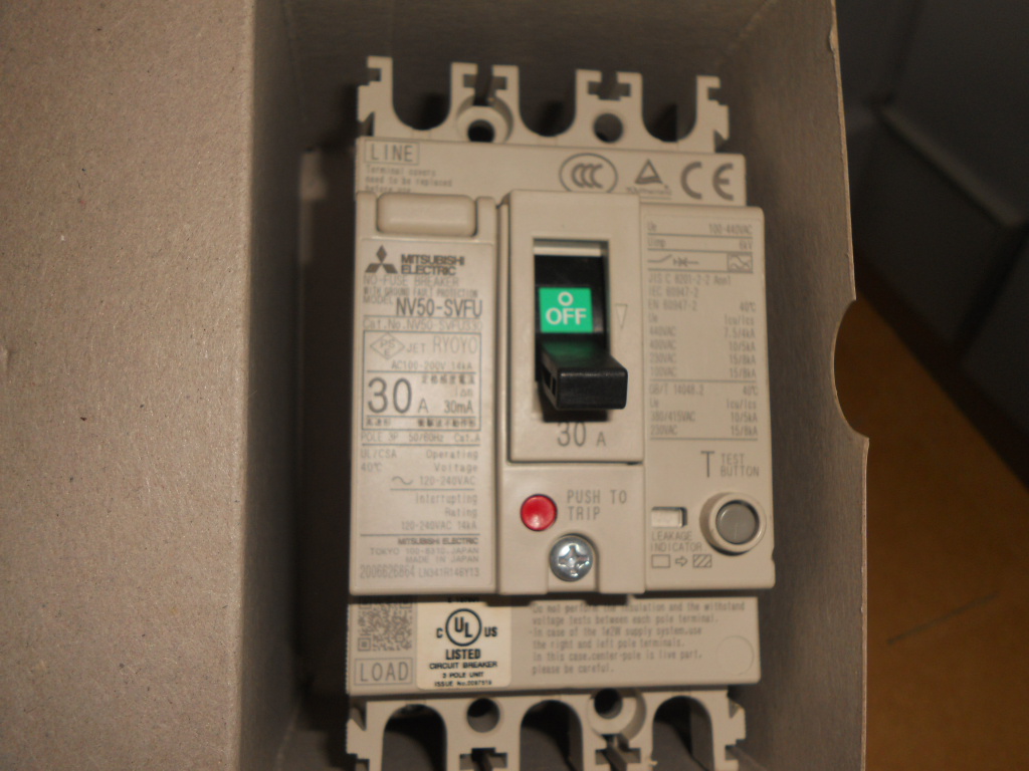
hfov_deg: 56.8
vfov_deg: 44.2
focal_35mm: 32
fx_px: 951
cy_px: 386
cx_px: 514
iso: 80
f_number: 8.8
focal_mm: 5.8
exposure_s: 1/25
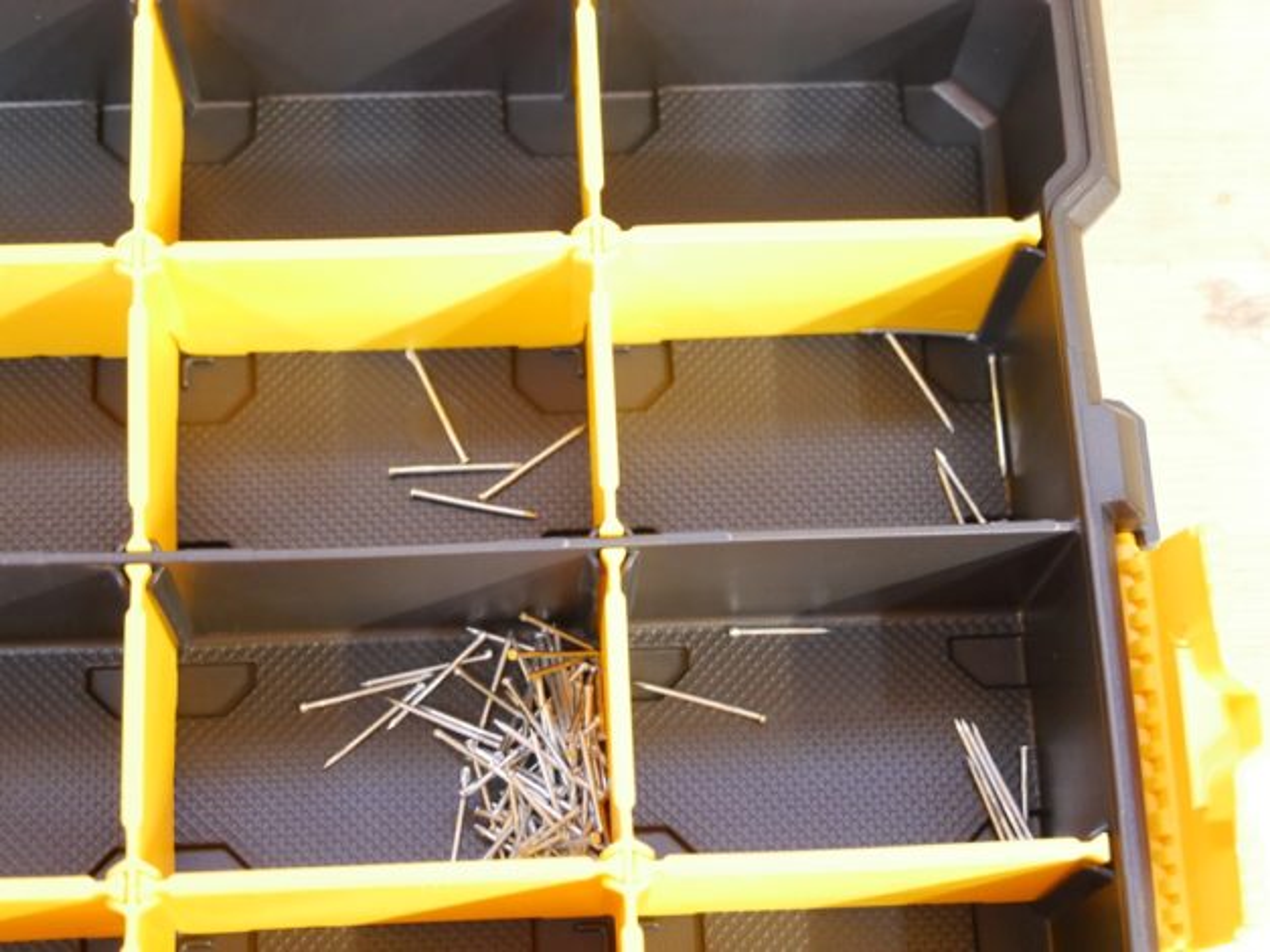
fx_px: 2494
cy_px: 476
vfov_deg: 21.6
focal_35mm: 68
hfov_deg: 28.6
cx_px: 635
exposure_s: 1/25
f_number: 4.5
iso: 3200
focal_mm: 34
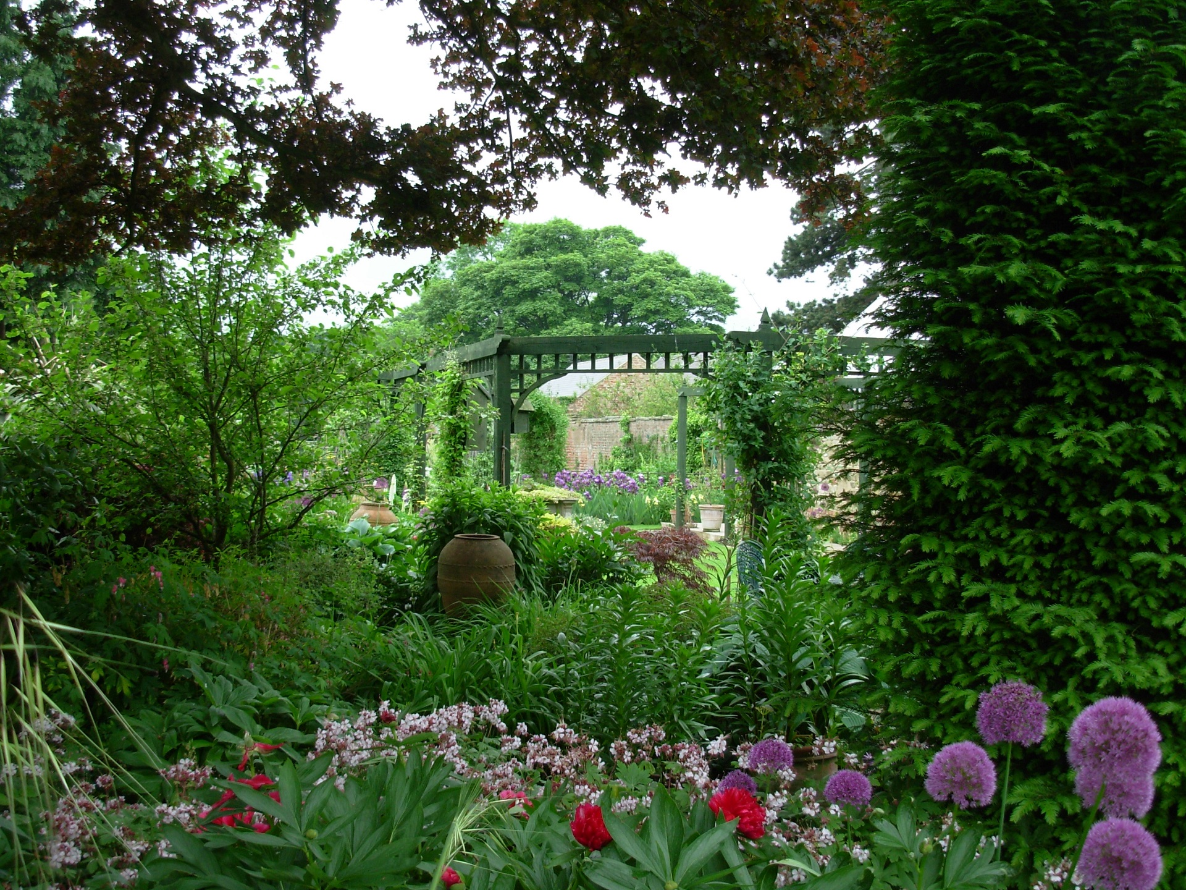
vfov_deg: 37.7
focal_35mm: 38
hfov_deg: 49.0
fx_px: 1302
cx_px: 593
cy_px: 445
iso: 50
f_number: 2.9
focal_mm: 6.3
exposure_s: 1/117
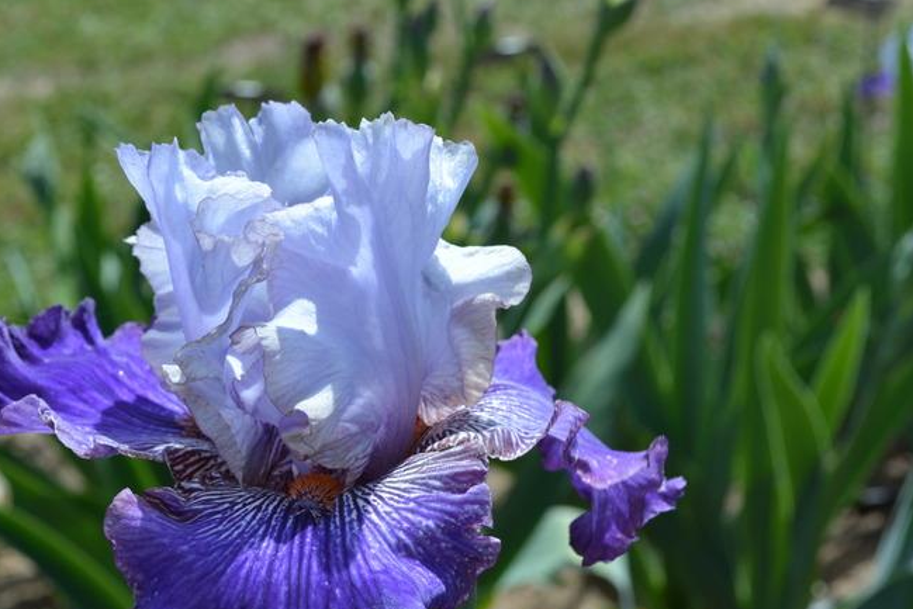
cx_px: 404
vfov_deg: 18.3
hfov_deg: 27.3
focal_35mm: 74
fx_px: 1877
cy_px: 447
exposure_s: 1/160
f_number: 6.3
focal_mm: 32
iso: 200
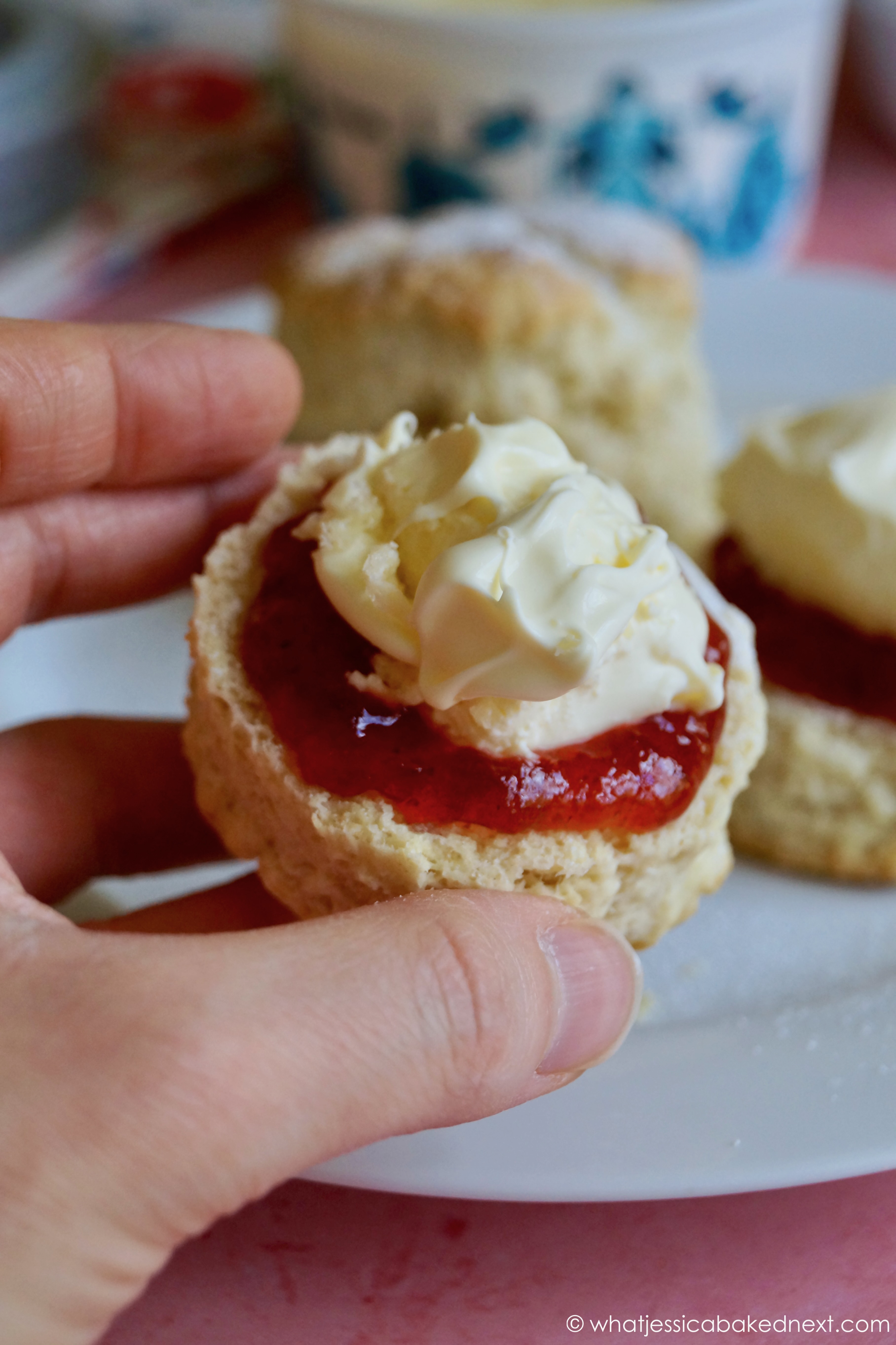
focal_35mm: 82
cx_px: 448
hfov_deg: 16.5
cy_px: 672
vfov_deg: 24.6
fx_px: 3083
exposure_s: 1/160
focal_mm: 55
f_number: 5.6
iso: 800
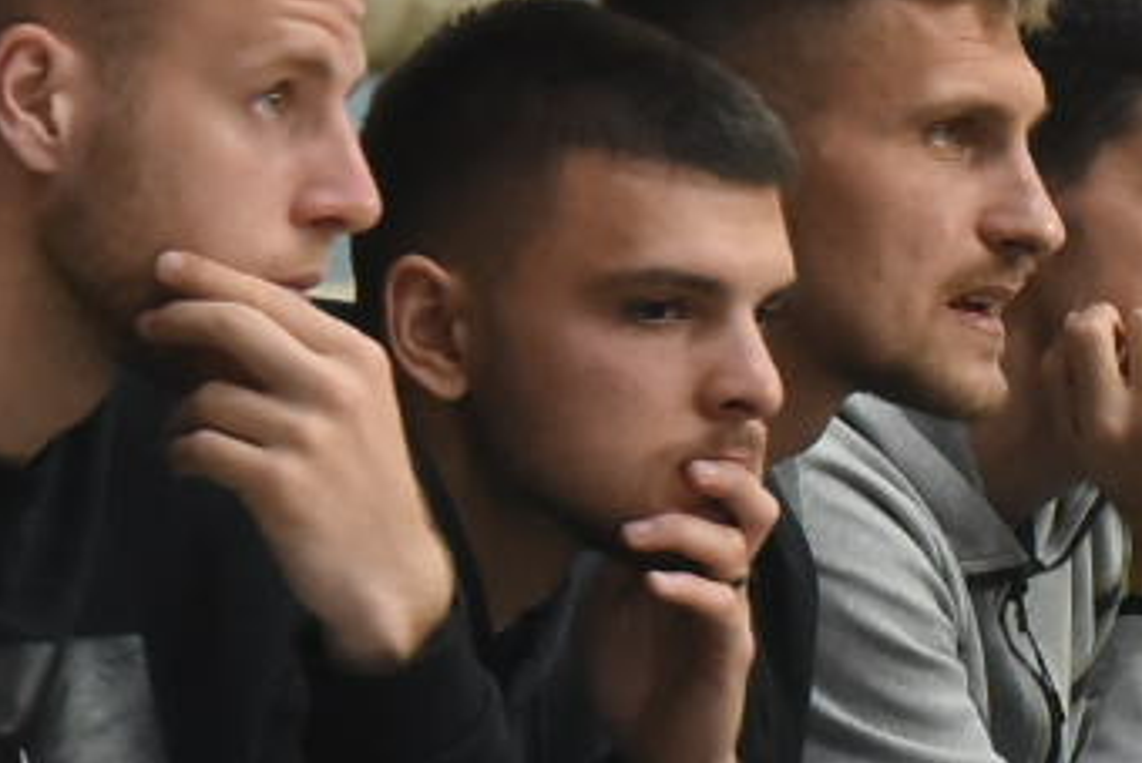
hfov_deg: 3.3
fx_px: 19643
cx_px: -914
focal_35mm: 619
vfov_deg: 2.2
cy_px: 81
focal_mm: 130
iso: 5000
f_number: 6.3
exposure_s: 1/200
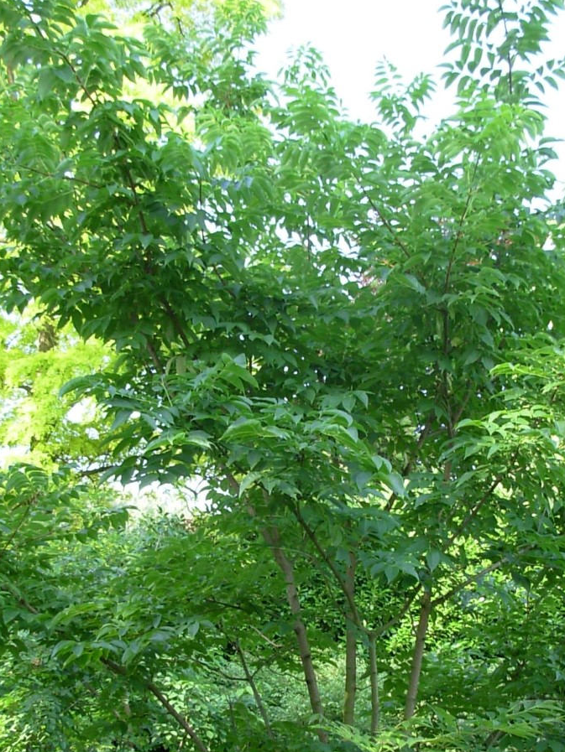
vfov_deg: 31.3
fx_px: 1327
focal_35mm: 61
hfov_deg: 24.0
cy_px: 521
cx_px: 327
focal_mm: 6.3
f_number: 2.9
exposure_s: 1/90.5
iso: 50
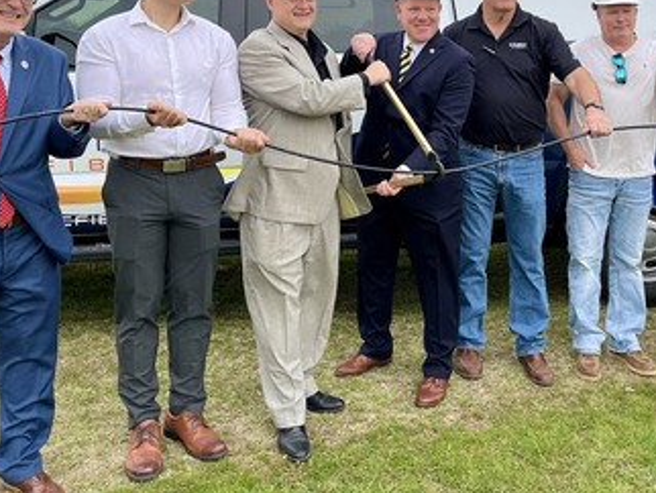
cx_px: 439
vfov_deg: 31.8
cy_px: 139
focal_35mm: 45
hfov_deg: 41.5
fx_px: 853
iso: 50
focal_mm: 5.1
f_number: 1.6
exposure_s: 1/906
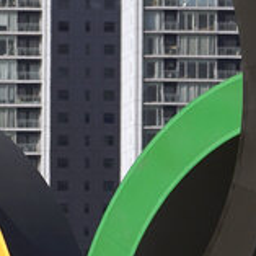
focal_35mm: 1419
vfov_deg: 1.2
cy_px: 280
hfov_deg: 1.2
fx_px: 11873
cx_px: 157
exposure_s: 1/1000
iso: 200
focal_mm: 256
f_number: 9
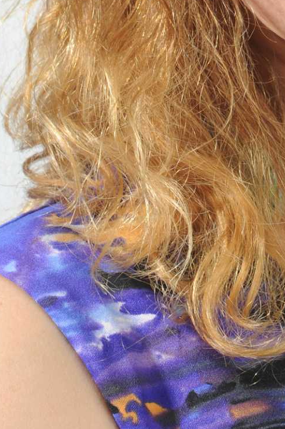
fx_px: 2319
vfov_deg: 10.4
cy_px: -27
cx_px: 371
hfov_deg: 7.0
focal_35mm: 195
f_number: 11
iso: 200
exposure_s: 1/250
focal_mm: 70
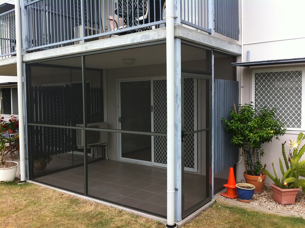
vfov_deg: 40.6
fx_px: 308
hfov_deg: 52.7
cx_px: 152
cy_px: 114
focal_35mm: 35
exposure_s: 1/207
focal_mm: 3.85
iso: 80
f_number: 2.8
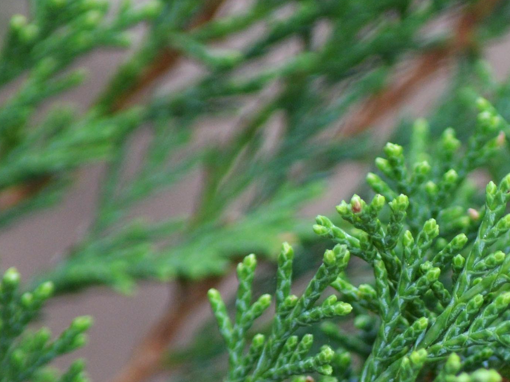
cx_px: 458
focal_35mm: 963
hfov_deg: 2.1
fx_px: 14188
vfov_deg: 1.5
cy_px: 166
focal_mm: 200
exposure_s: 1/250
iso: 400
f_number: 5.6
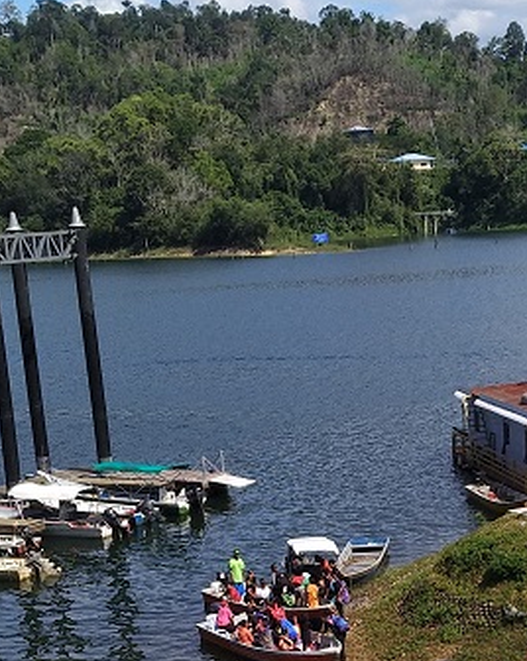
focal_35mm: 64
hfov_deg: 23.5
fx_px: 1250
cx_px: 411
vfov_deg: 27.9
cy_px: 661
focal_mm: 3.81
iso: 125
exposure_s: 1/1254
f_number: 2.2
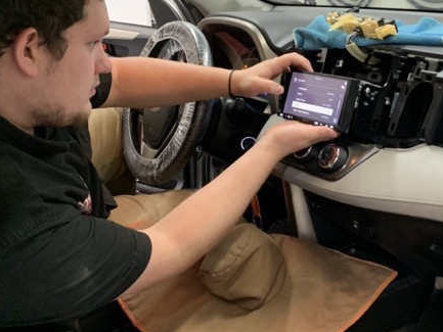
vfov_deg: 30.2
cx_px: 334
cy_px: 127
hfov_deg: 38.6
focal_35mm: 48
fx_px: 614
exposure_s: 1/27
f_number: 1.8
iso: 400
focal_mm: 4.25
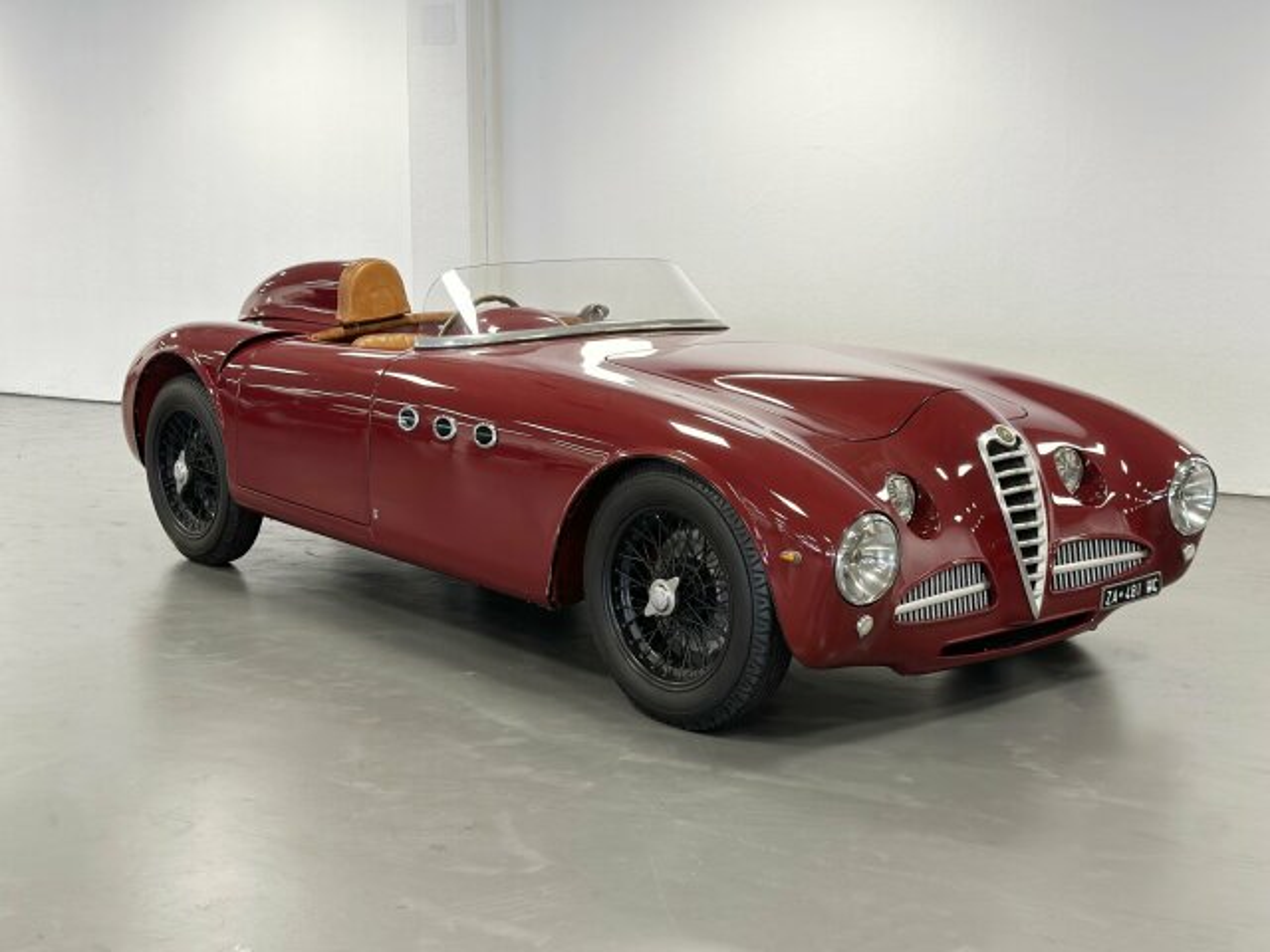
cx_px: 635
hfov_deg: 39.7
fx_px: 1761
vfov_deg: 30.3
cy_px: 476
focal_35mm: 48
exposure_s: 1/82
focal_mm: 6.86
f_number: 1.78
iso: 125
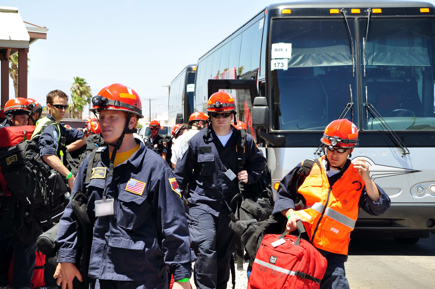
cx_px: 218
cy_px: 144
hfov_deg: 21.9
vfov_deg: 14.7
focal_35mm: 93
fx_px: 1122
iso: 280
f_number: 10
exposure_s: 1/250
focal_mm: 62
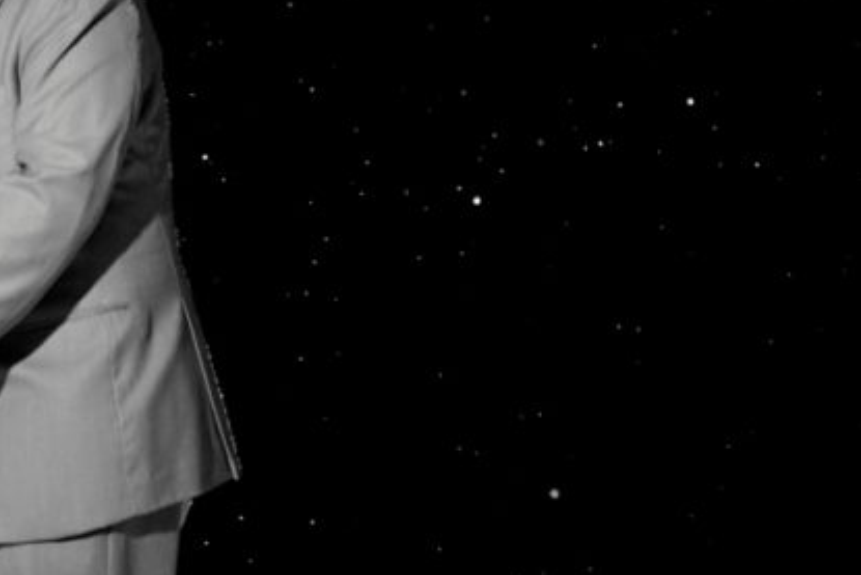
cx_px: 176
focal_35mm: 153
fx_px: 3660
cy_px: -85
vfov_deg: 8.9
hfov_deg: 13.4
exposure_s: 1/125
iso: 1600
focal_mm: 62
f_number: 2.8
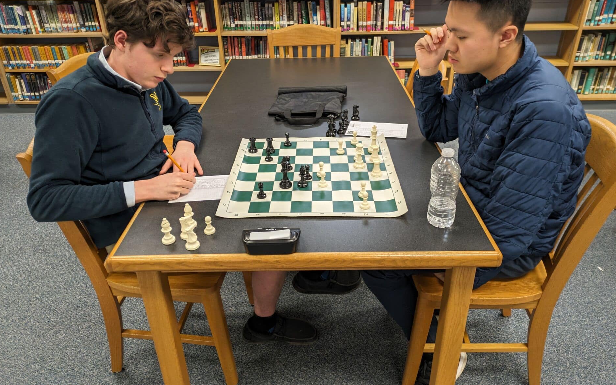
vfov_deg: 45.9
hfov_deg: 68.4
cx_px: 305
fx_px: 453
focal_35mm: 27
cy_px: 172
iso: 226
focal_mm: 5.43
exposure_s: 1/60
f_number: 1.89
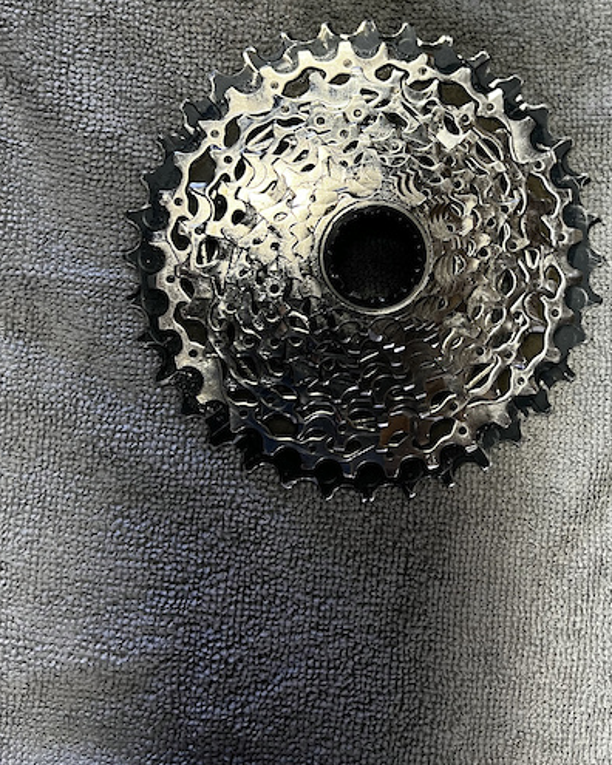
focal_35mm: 41
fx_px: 928
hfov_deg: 36.3
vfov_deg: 44.0
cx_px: 379
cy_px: 243
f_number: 1.5
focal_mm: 5.7
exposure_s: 1/60
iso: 100
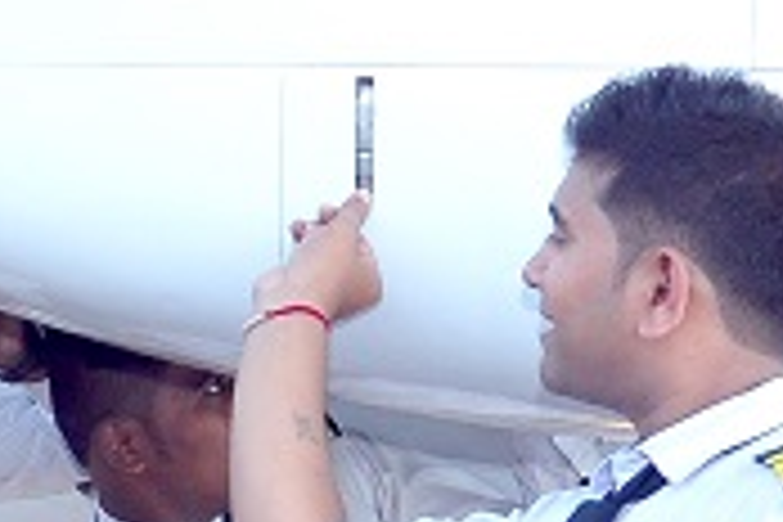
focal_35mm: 155
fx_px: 3371
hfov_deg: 12.9
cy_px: 374
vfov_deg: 8.8
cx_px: -171
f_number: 7.1
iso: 800
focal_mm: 18
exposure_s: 1/125
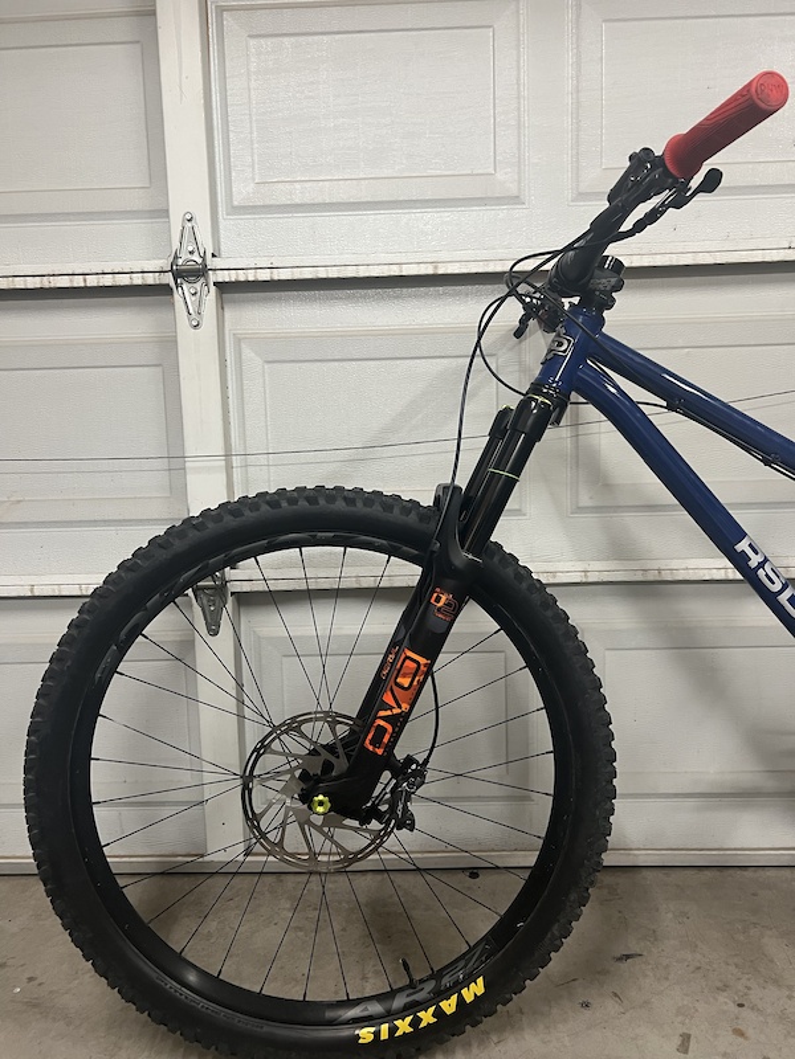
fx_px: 796
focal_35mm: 26
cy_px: 530
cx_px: 398
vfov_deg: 67.3
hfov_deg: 53.1
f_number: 1.5
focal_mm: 5.7
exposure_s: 1/60
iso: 200
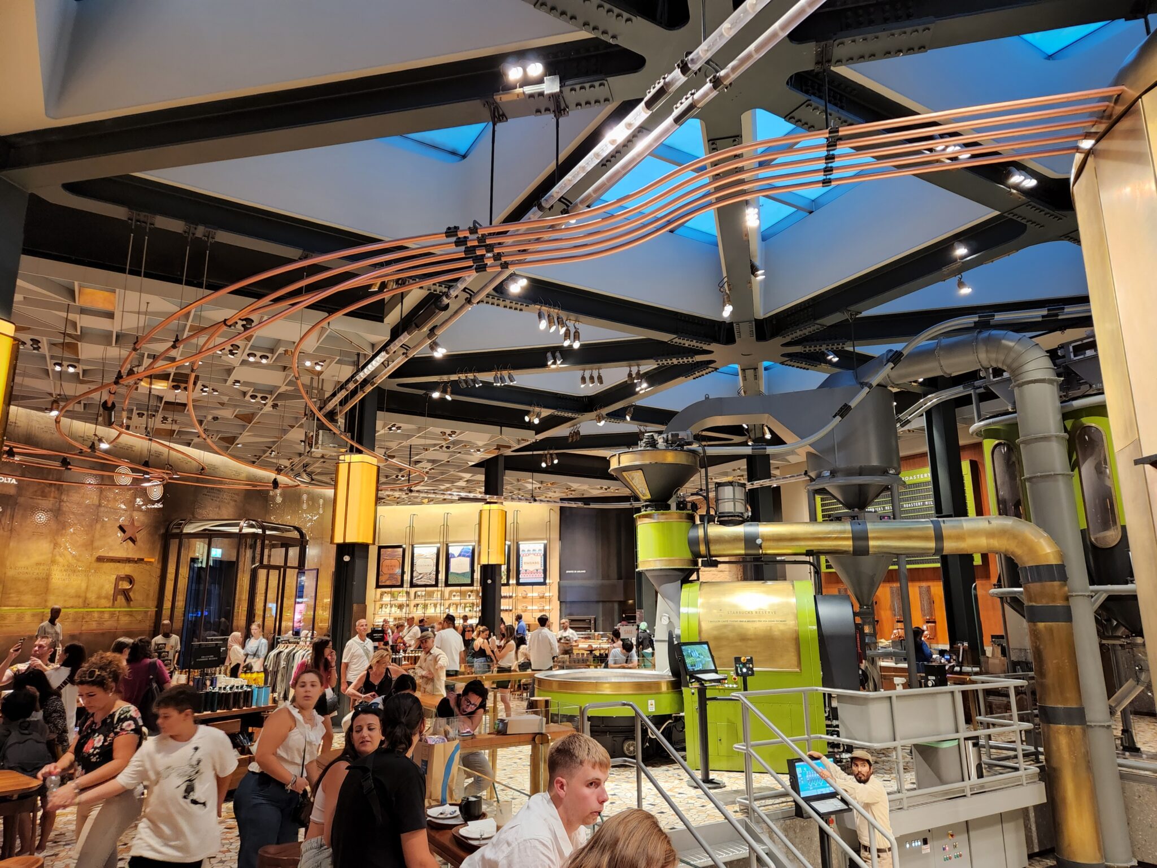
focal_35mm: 23
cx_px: 578
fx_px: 769
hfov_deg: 73.9
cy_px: 434
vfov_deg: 58.9
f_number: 1.8
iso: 800
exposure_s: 1/50
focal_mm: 5.4
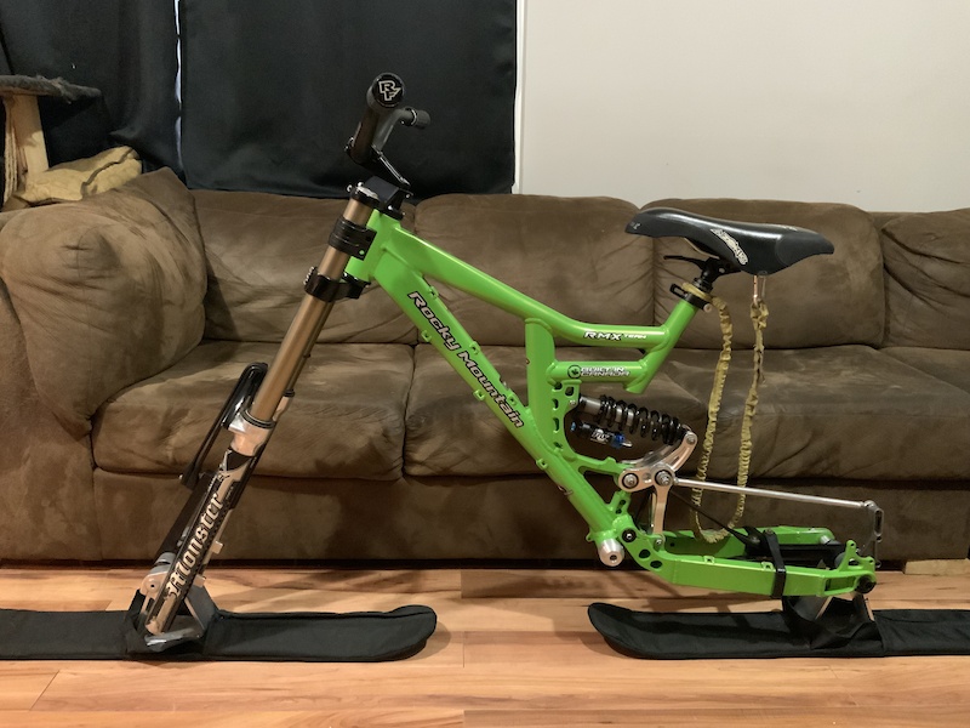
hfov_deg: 61.7
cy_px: 364
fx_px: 813
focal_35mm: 29
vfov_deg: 48.2
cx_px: 485
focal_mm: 3
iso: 500
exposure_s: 1/24
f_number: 1.8
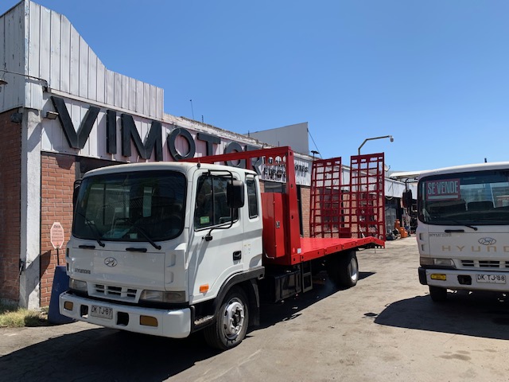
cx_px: 254
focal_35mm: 26
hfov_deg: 67.3
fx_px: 382
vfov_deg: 53.1
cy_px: 191
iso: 25
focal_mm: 4.25
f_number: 1.8
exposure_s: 1/1779
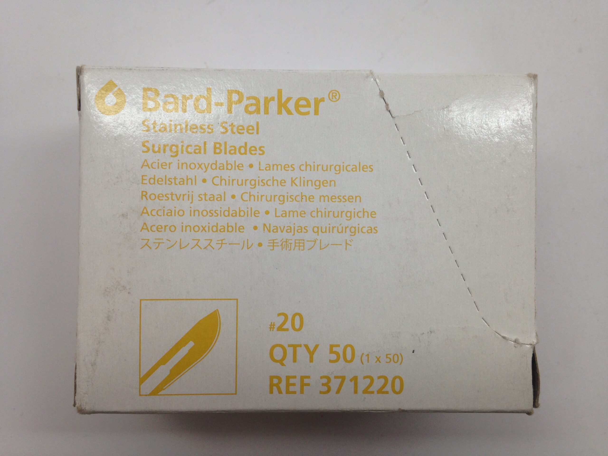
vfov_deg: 42.9
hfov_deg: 55.4
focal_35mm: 33
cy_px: 228
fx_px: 580
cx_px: 304
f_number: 2.4
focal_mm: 4.12
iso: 50
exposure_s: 1/60
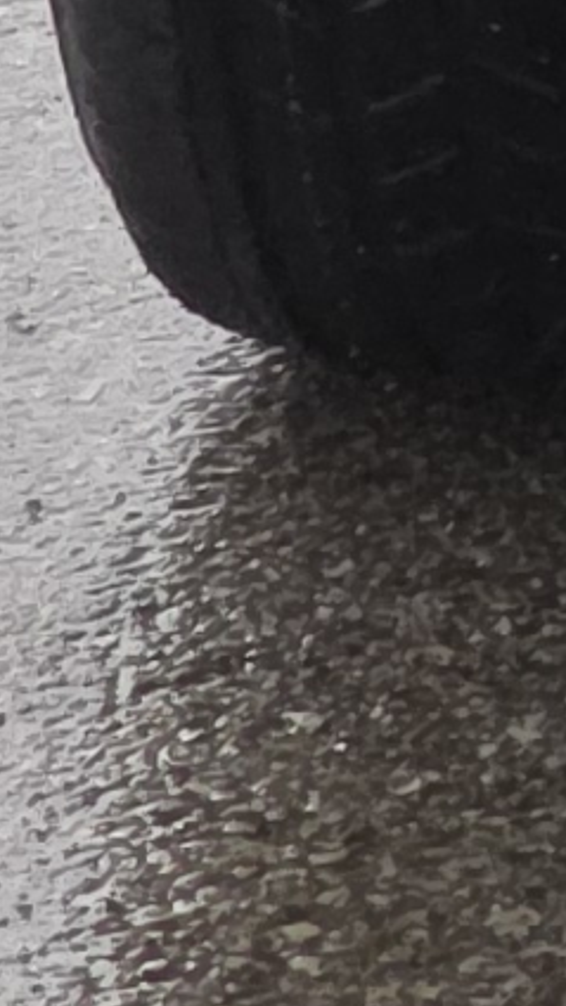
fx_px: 18894
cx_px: 3320
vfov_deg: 3.0
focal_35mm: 708
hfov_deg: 1.7
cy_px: -2433
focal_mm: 7.9
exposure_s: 1/192
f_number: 2.4
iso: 50
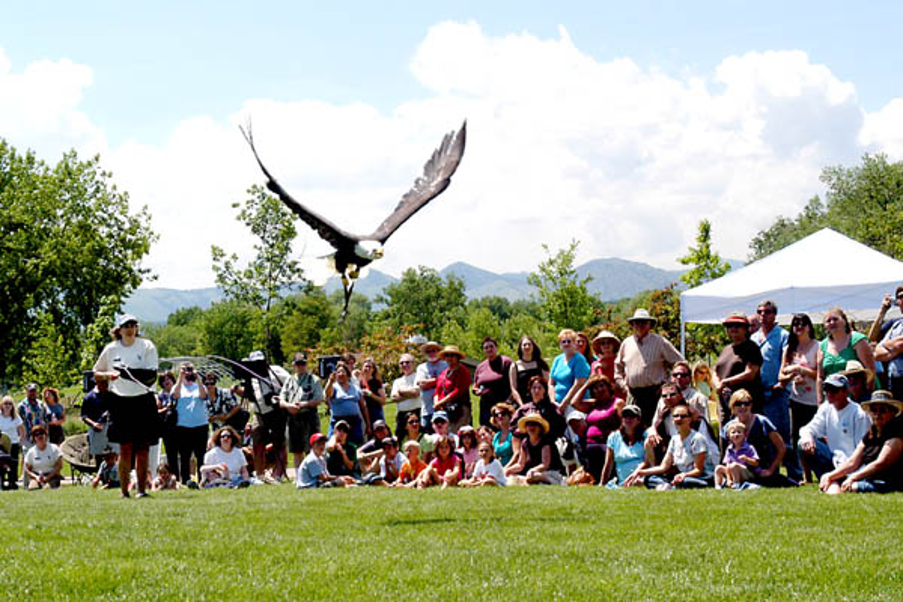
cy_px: 301
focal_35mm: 72
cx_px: 452
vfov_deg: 18.9
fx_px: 1806
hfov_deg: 28.1
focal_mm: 48
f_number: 11
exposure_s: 1/640
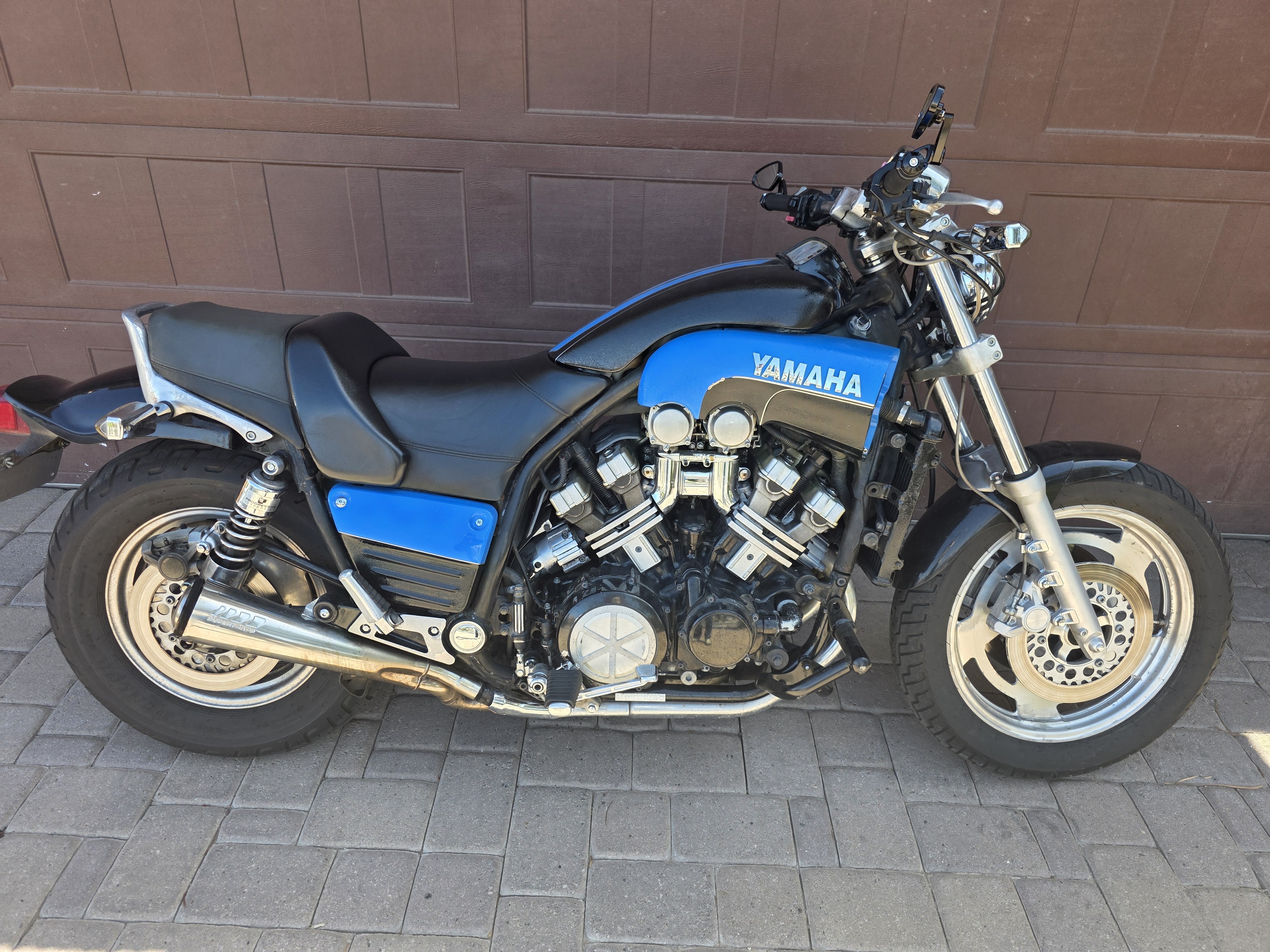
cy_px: 476
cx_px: 635
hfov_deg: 73.9
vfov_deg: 58.9
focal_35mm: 23
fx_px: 844
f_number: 1.7
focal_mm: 6.3
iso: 50
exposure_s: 1/359
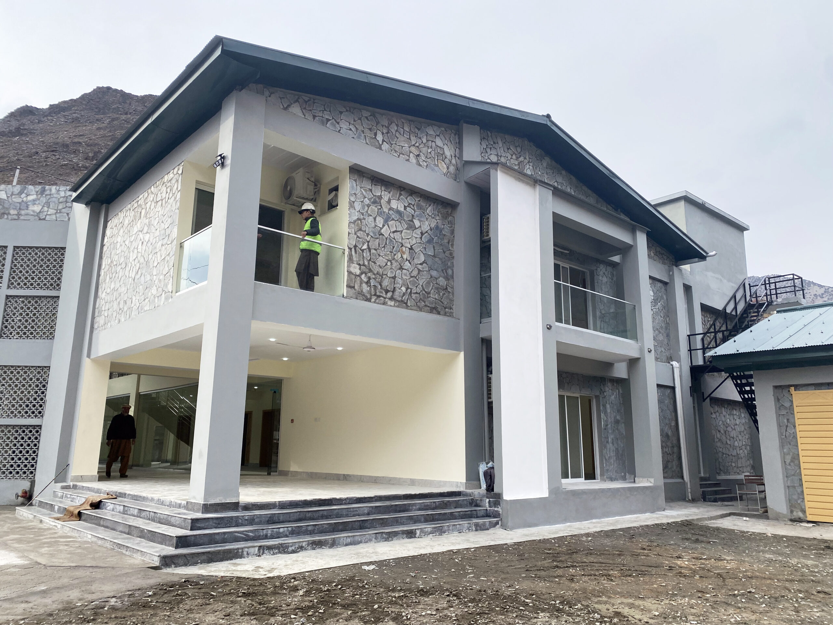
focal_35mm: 26
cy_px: 312
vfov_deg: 53.1
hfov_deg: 67.3
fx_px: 626
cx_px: 416
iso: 32
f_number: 1.8
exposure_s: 1/1779
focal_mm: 4.25
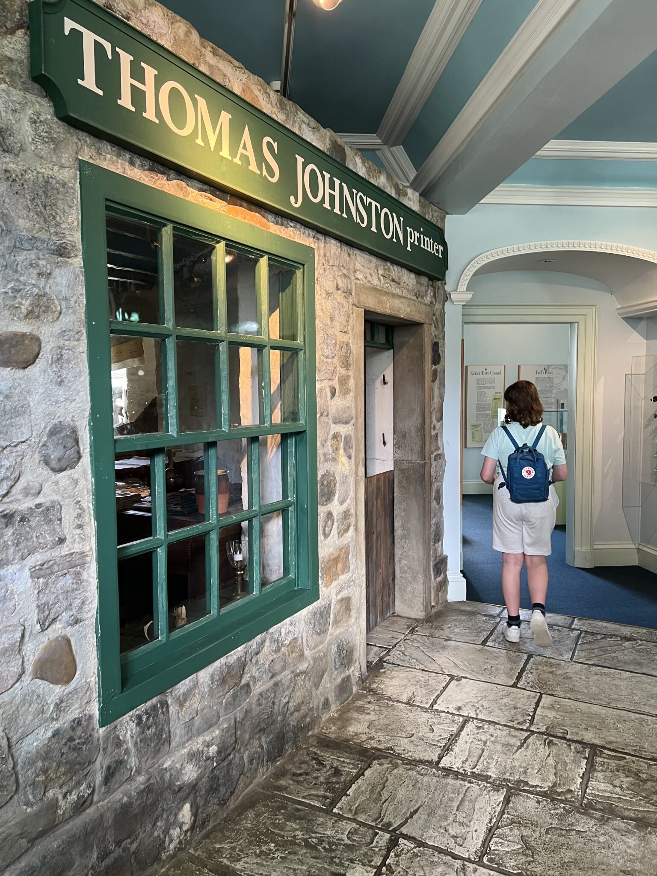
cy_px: 438
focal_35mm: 26
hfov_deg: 53.1
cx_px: 328
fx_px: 658
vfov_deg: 67.3
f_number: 1.5
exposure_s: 1/60
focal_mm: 5.7
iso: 160
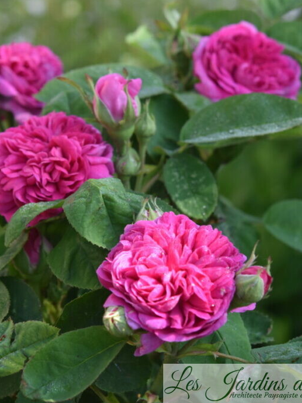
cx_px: 102
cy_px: 200
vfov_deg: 15.1
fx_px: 1525
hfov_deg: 11.3
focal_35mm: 131
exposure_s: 1/500
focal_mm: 60
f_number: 5.6
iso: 400
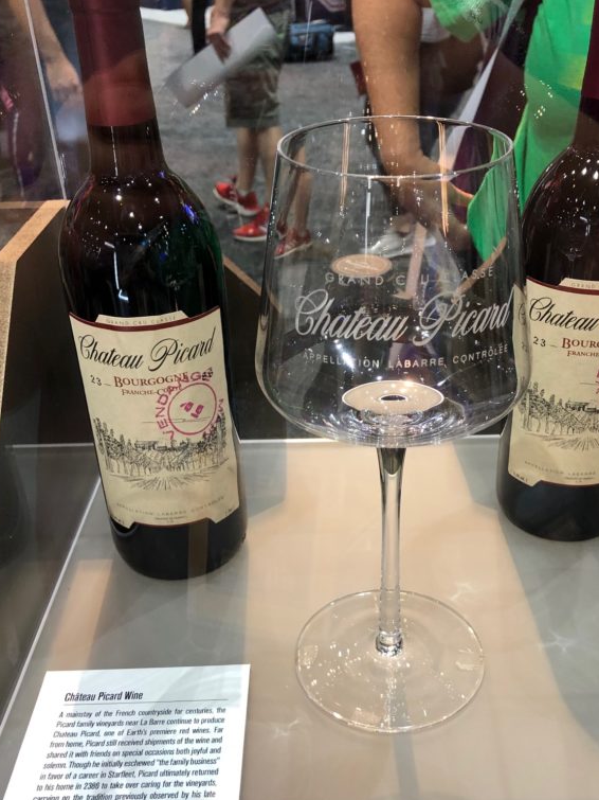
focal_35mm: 38
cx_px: 356
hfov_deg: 37.6
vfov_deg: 48.7
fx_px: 877
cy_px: 474
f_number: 1.8
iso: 40
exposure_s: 1/20
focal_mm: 4
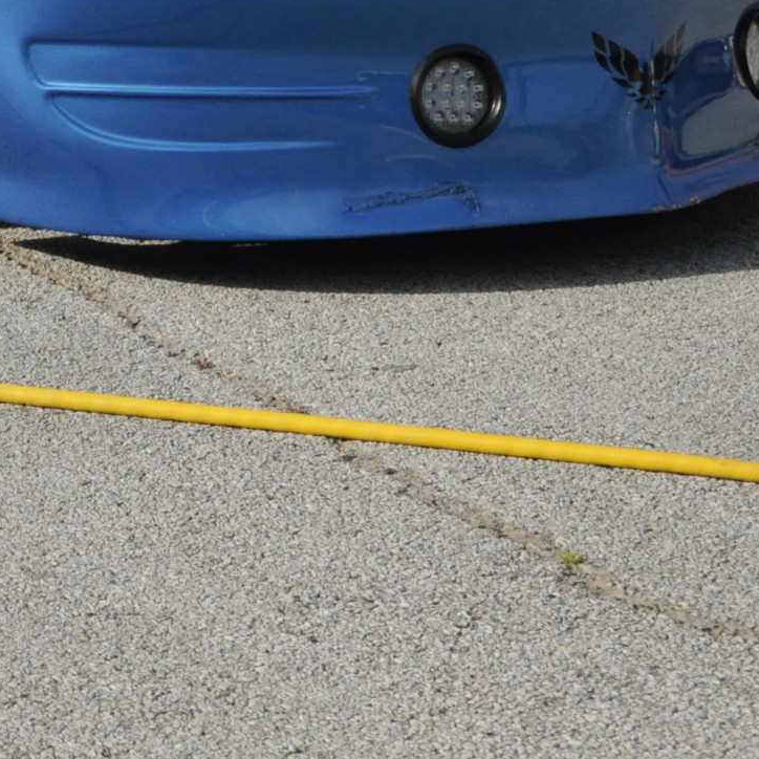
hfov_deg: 15.3
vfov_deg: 15.1
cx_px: 103
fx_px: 2791
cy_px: -63
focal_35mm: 112
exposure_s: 1/4000
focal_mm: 25
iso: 1000
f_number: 4
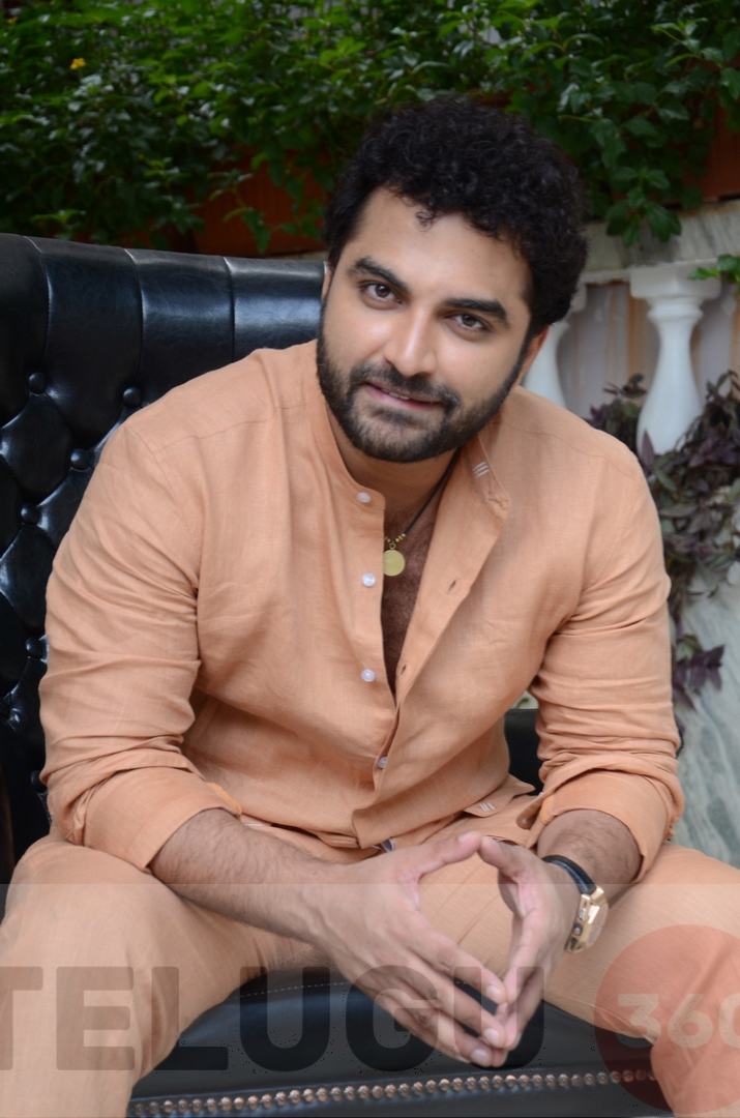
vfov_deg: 22.0
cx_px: 370
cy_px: 559
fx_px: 2881
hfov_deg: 14.6
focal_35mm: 93
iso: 640
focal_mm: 62
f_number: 6.3
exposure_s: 1/125
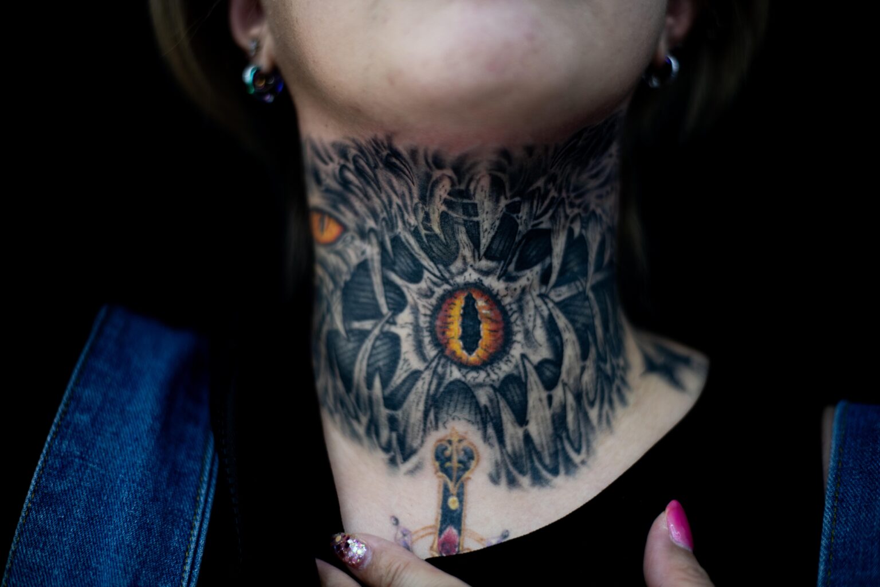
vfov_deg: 27.0
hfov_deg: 39.6
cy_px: 294
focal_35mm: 50
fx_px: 1222
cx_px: 440
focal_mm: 50
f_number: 1.8
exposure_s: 1/400
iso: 160
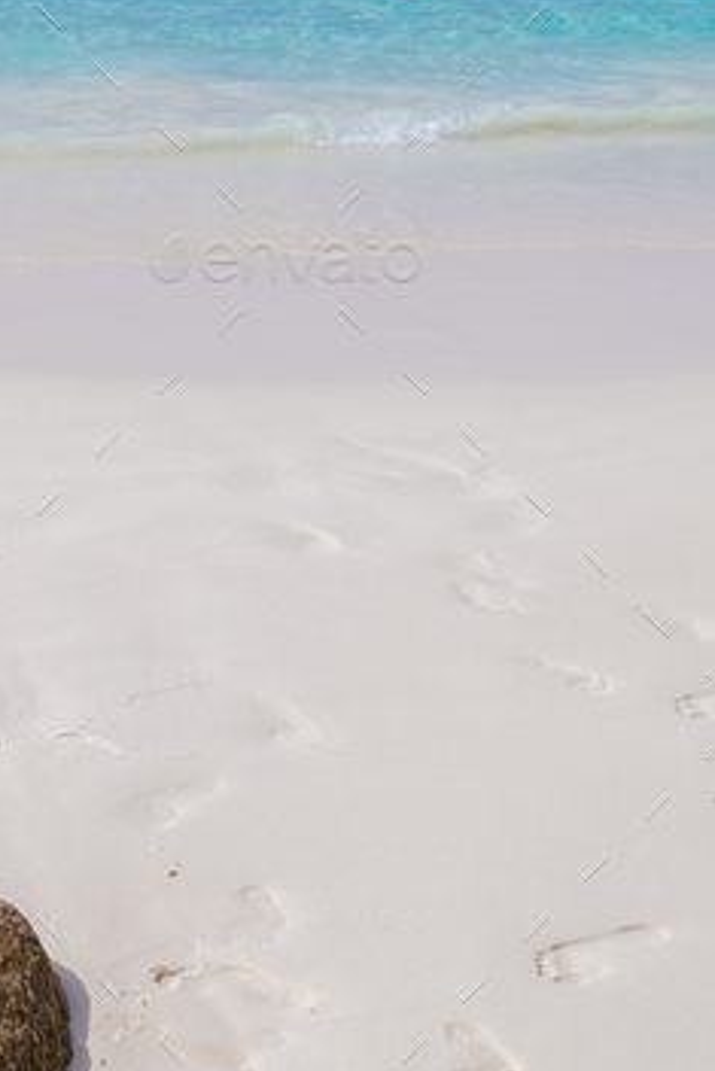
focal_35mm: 83
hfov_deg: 15.8
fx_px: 2470
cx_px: -180
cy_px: 236
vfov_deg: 24.1
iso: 80
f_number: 4.5
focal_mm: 22
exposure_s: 1/1600
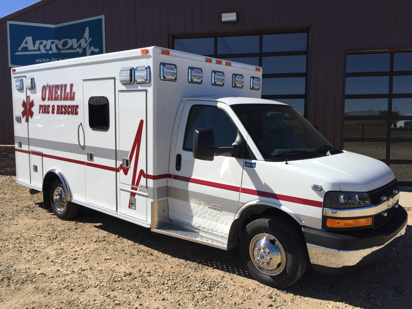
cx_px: 206
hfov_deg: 61.7
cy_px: 154
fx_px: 345
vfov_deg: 48.2
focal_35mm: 29
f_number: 2.2
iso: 32
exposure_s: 1/3049
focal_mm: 4.15
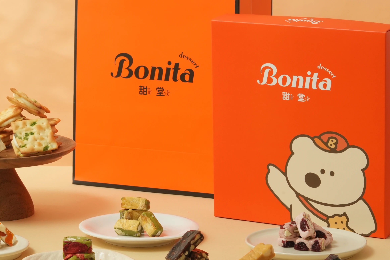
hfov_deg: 13.8
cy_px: 110
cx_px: 127
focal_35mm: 148
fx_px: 1603
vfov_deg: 9.3
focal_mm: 90
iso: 1250
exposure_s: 1/100
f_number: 16
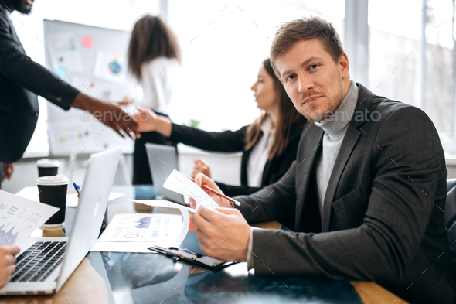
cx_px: 228
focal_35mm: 35
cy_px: 152
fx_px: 443
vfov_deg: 37.8
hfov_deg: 54.4
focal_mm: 35
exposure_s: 1/250
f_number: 1.4
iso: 1000
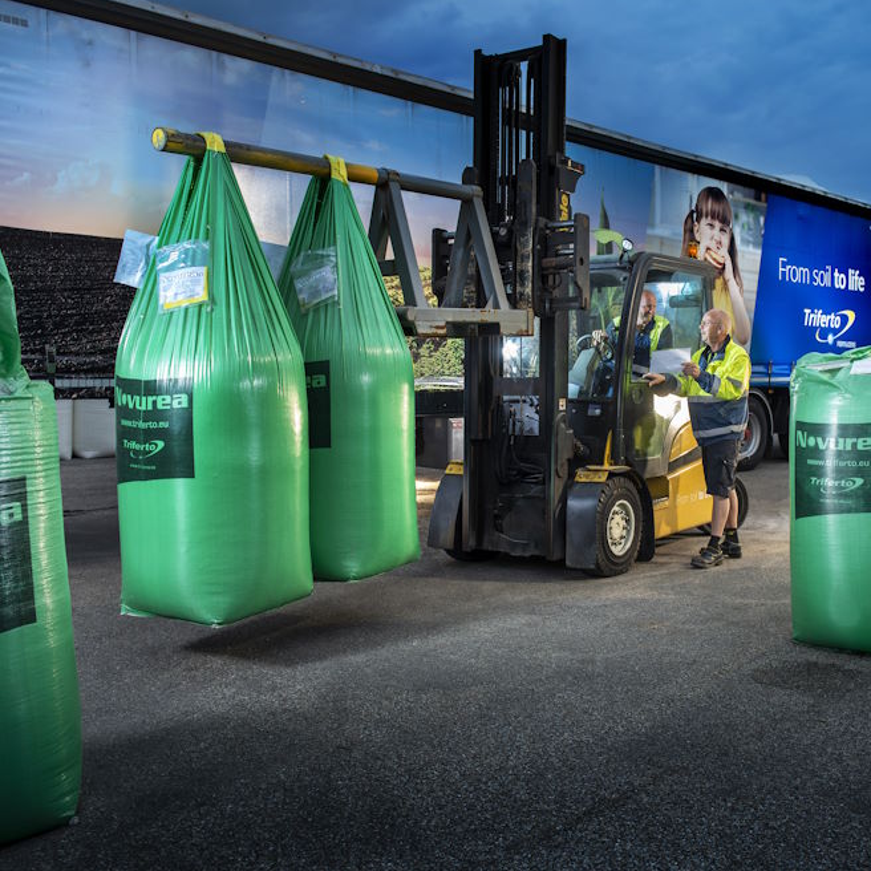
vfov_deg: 47.2
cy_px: 432
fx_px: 996
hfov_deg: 46.5
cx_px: 579
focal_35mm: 35
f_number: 5
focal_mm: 27
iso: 40
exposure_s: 1/250
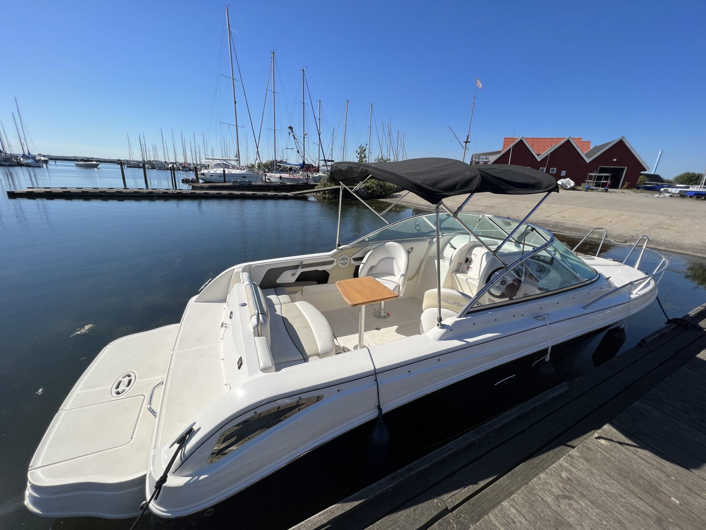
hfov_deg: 106.2
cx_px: 353
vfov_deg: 89.9
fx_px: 265
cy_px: 265
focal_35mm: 13
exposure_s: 1/3040
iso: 32
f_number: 1.8
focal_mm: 1.57
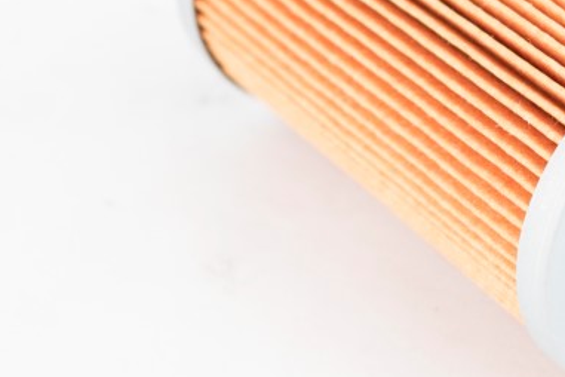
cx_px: 596
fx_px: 3395
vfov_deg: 6.3
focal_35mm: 216
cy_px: 131
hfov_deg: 9.4
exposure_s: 1/25
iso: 100
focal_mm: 55
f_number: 5.6
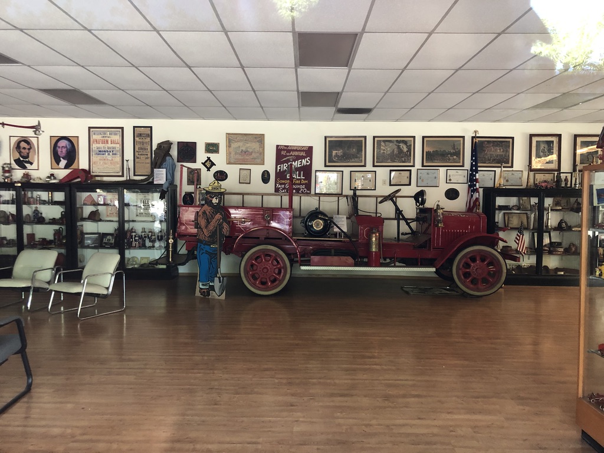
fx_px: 489
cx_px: 302
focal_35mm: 28
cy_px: 226
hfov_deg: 63.4
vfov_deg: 49.7
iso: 64
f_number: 1.8
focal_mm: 4
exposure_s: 1/15
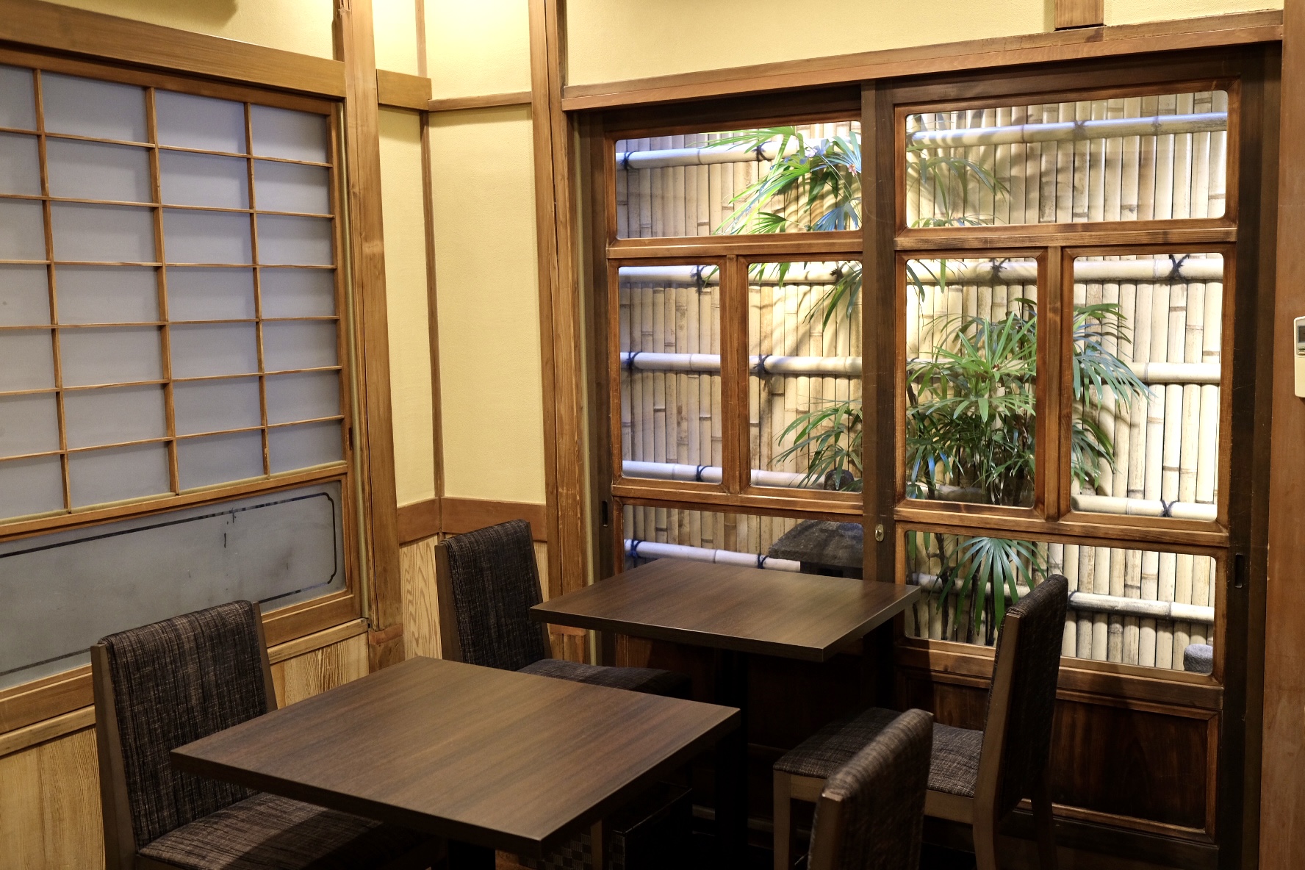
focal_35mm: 35
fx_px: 1269
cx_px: 652
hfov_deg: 54.4
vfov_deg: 37.9
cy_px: 435
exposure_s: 1/60
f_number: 2.8
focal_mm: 23
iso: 1250
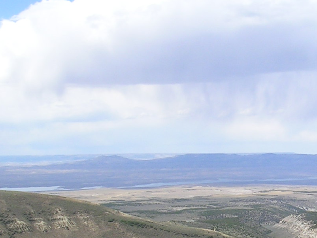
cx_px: 284
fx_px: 889
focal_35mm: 97
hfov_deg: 19.9
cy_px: 224
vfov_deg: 15.0
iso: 50
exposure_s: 1/282
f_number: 5.6
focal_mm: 5.8
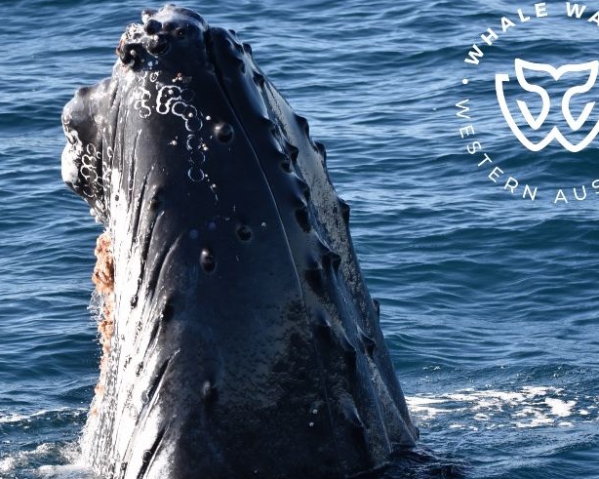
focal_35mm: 275
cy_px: 258
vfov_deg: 5.6
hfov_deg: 7.0
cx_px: 275
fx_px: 4874
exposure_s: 1/1000
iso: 400
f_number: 5
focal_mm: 150
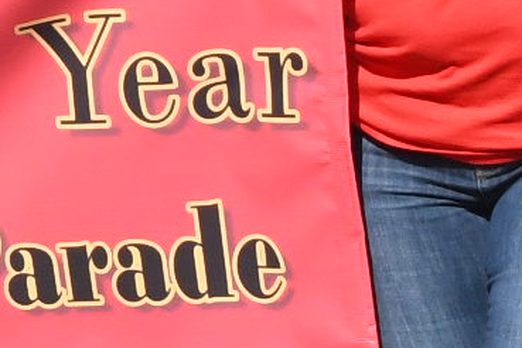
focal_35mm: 430
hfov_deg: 4.7
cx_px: -385
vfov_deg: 3.2
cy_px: -211
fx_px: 6235
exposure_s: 1/1000
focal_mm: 38
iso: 1250
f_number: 16
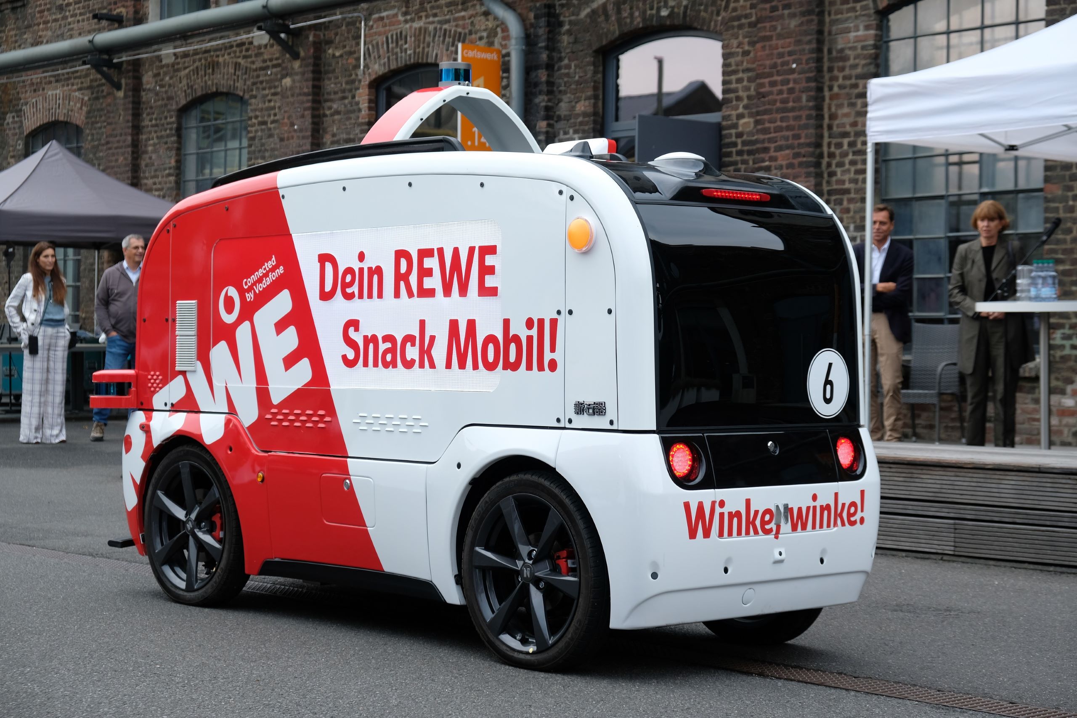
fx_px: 1915
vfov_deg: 21.2
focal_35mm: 64
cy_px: 359
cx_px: 538
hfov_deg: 31.4
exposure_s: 1/200
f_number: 5.6
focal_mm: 42.5
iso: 200
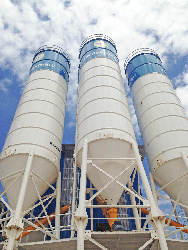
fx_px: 239
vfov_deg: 55.4
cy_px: 125
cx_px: 94
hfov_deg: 42.9
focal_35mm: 33
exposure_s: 1/3876
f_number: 2.4
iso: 50
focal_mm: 4.12
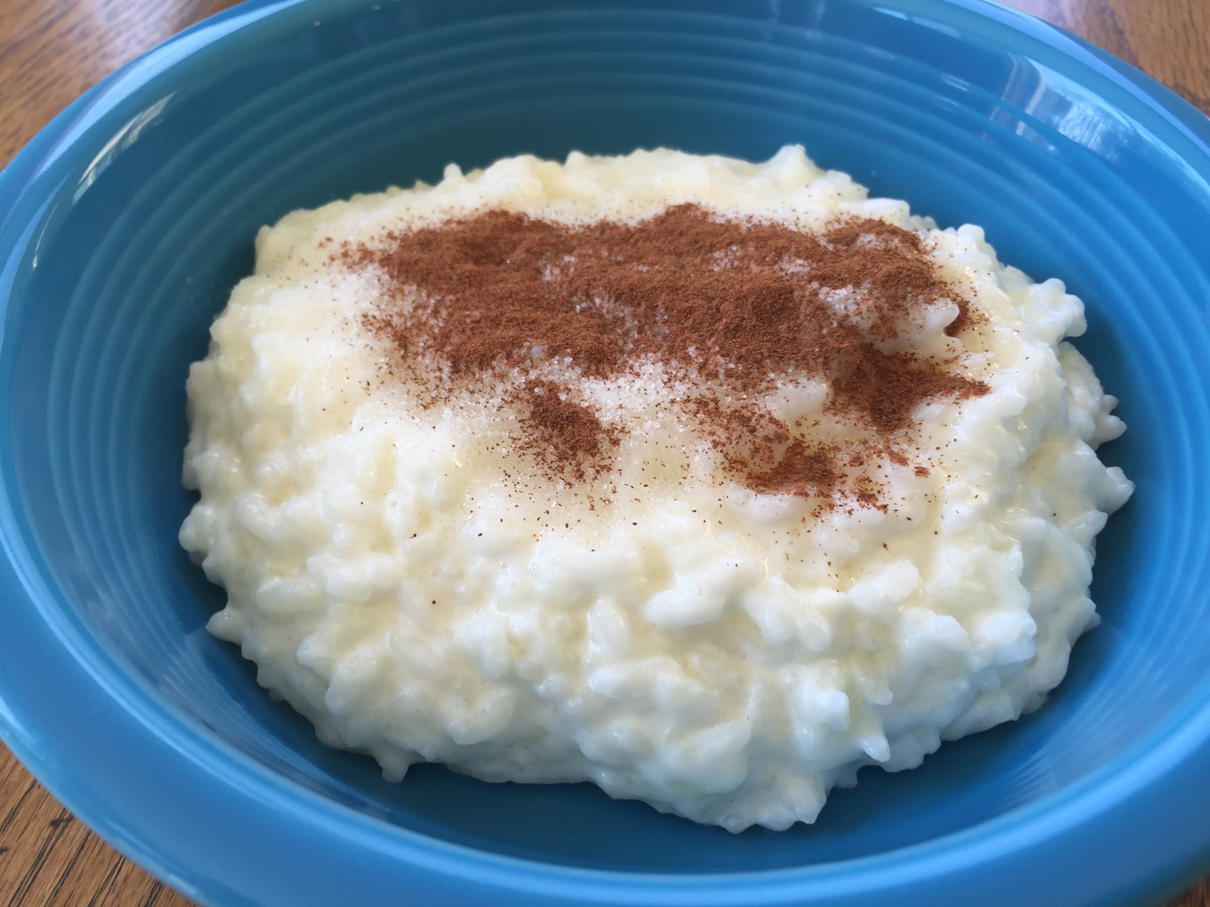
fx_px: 1014
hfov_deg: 61.7
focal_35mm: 29
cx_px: 605
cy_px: 454
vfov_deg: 48.2
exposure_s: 1/60
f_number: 2.2
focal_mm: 4.15
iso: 32
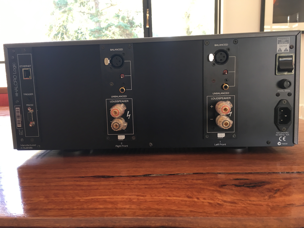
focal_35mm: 29
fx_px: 255
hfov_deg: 61.7
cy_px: 114
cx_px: 152
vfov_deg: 48.2
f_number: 2.2
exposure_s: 1/33
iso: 64
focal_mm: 4.15
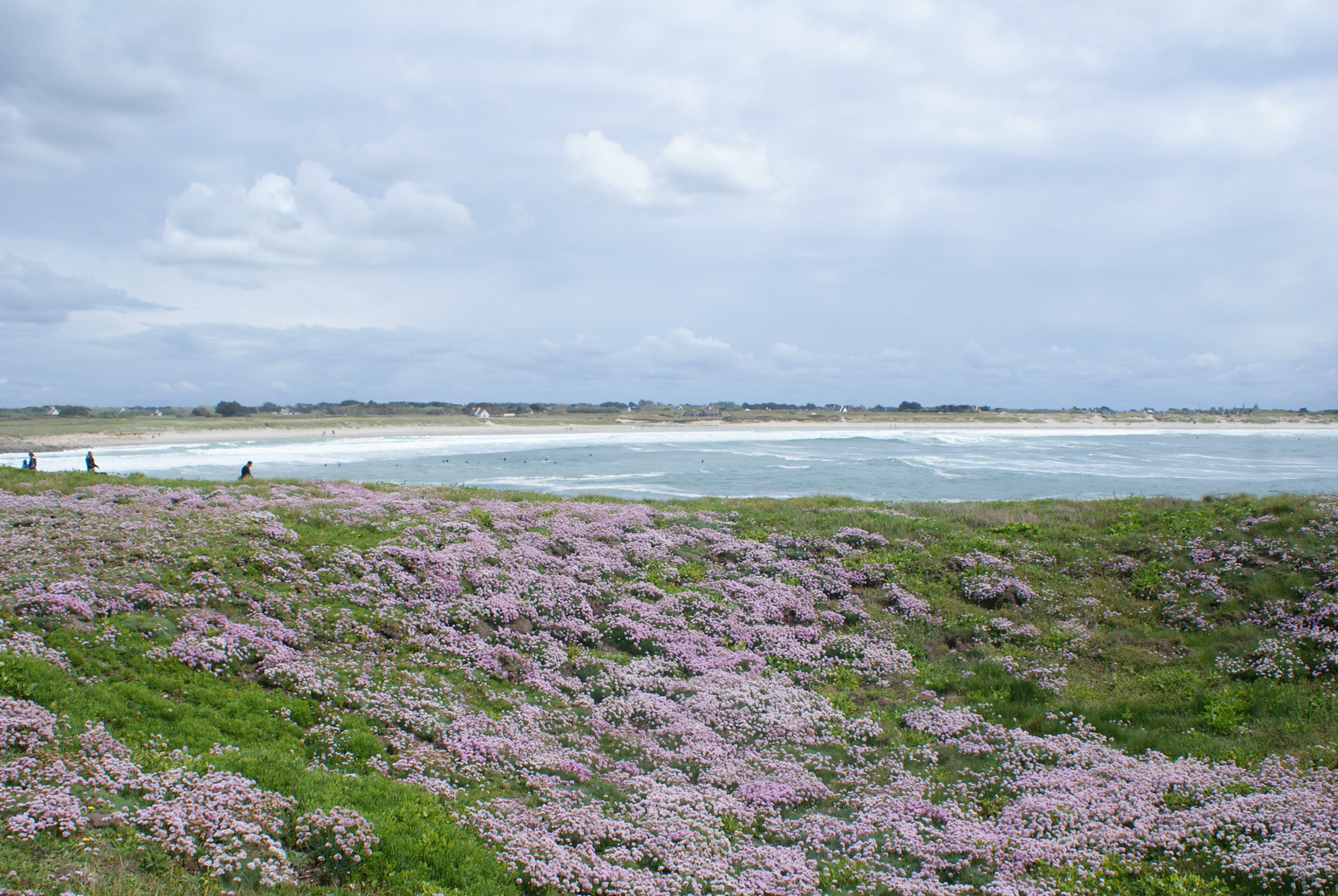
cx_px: 669
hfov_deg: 61.9
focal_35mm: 30
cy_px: 448
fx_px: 1116
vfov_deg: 43.7
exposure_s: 1/250
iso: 100
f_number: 10
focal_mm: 20
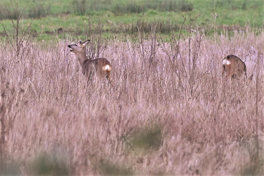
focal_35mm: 900
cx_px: 132
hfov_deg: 2.3
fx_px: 6601
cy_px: 88
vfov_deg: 1.5
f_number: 6.3
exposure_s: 1/200
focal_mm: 600
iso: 6400
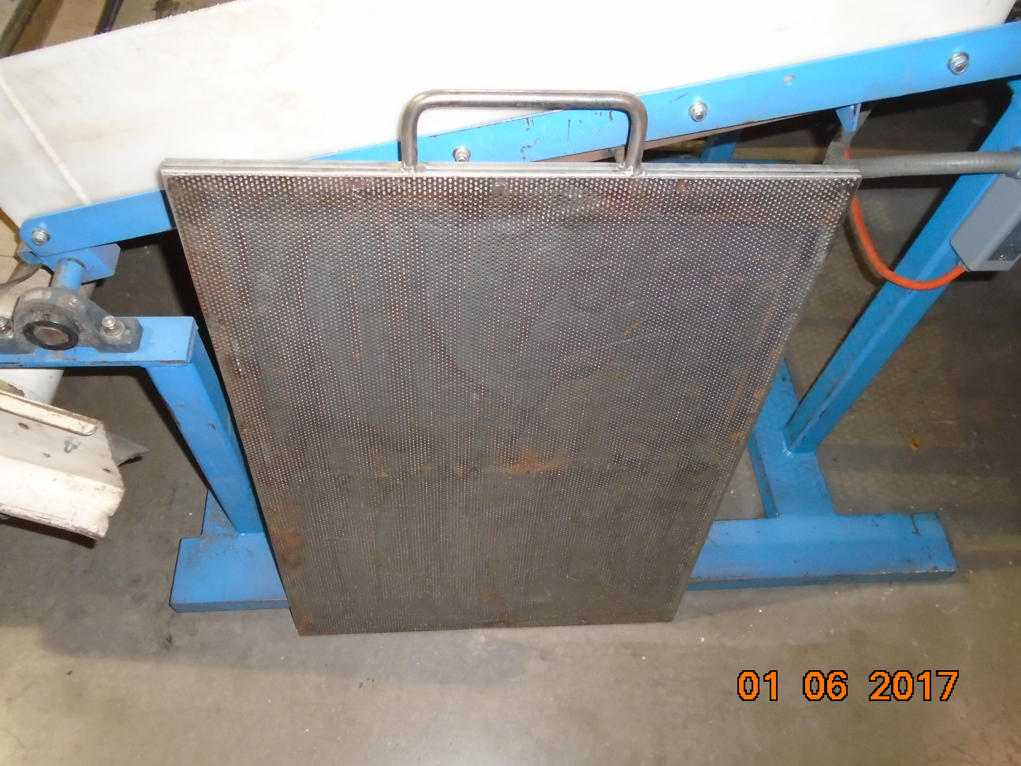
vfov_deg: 53.1
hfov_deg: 67.3
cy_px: 383
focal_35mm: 26
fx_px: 767
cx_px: 510
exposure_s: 1/30
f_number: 3.2
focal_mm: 4.6
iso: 400
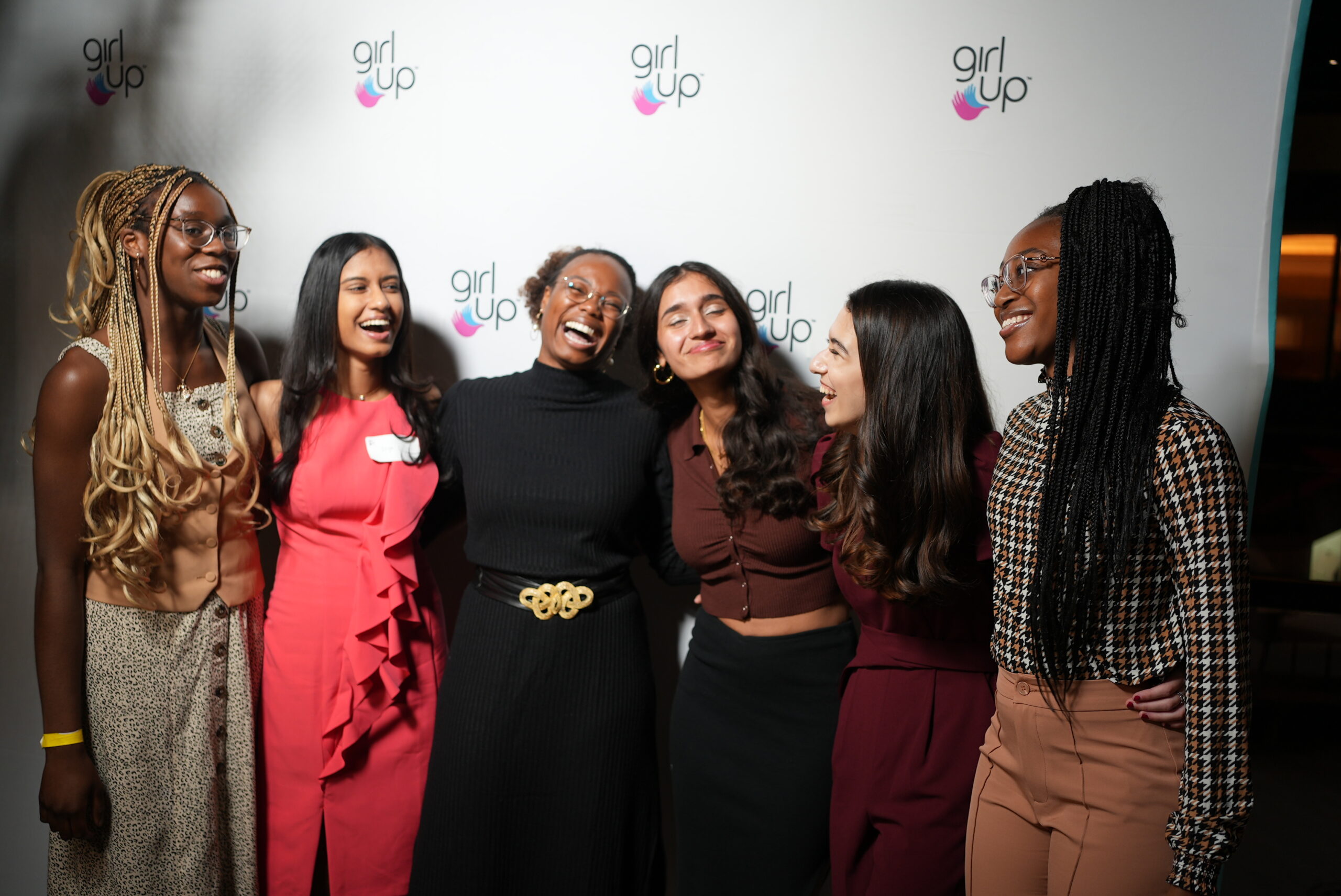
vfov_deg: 37.9
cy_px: 448
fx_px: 1304
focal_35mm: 35
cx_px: 670
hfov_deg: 54.4
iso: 250
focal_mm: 35
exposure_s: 1/80
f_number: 2.8
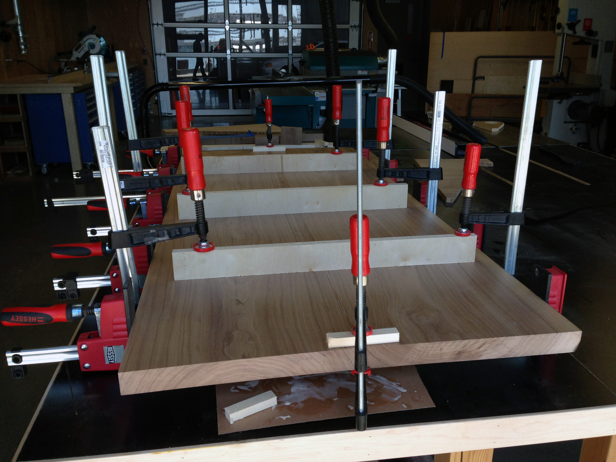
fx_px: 587
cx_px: 308
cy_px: 231
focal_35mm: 33
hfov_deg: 55.4
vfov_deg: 42.9
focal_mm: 4.12
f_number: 2.4
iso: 80
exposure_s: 1/120
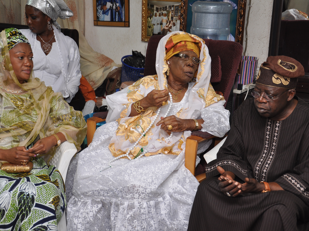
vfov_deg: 26.1
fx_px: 500
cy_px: 117
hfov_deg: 34.3
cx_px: 147
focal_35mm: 56
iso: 400
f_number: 4.8
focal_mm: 34
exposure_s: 1/60
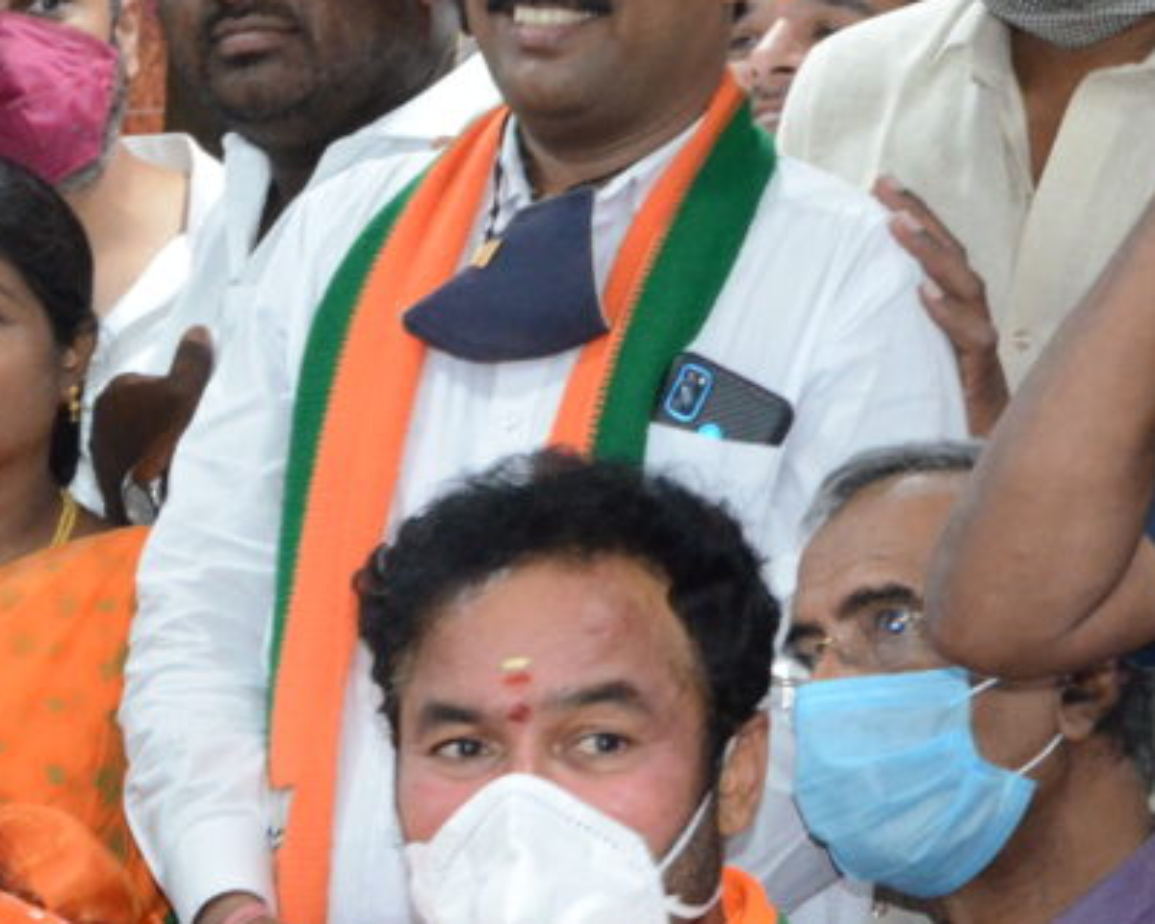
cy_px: 858
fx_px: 6153
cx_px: -159
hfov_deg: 10.6
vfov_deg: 8.6
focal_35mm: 180
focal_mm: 50
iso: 4000
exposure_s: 1/80
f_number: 7.1
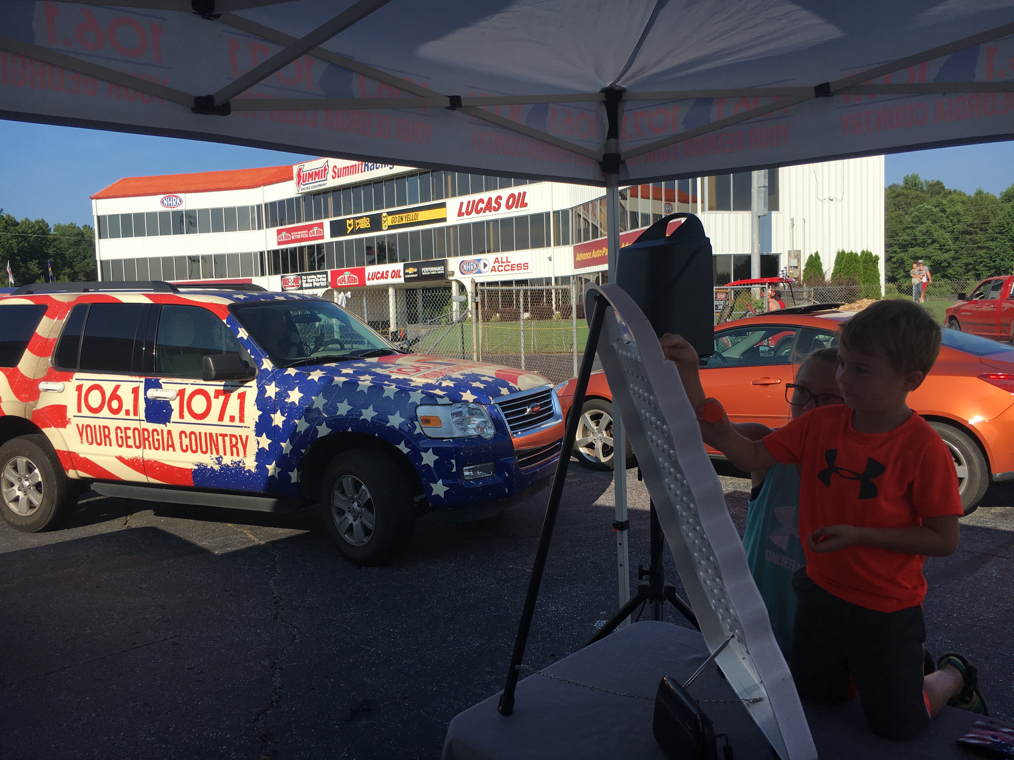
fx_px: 849
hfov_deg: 61.7
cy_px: 380
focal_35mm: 29
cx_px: 507
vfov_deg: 48.2
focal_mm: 4.15
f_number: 2.2
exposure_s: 1/1570
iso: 25
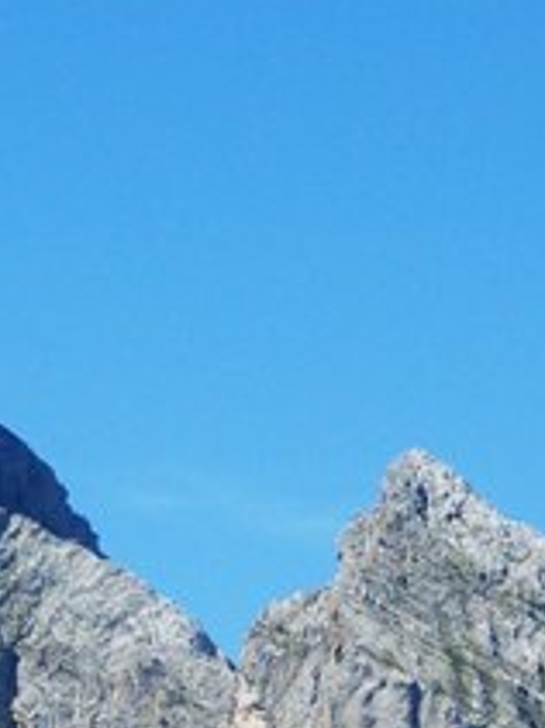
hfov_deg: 3.7
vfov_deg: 5.0
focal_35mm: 398
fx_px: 8363
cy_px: 890
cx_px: 221
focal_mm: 17
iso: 50
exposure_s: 1/500
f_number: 4.5
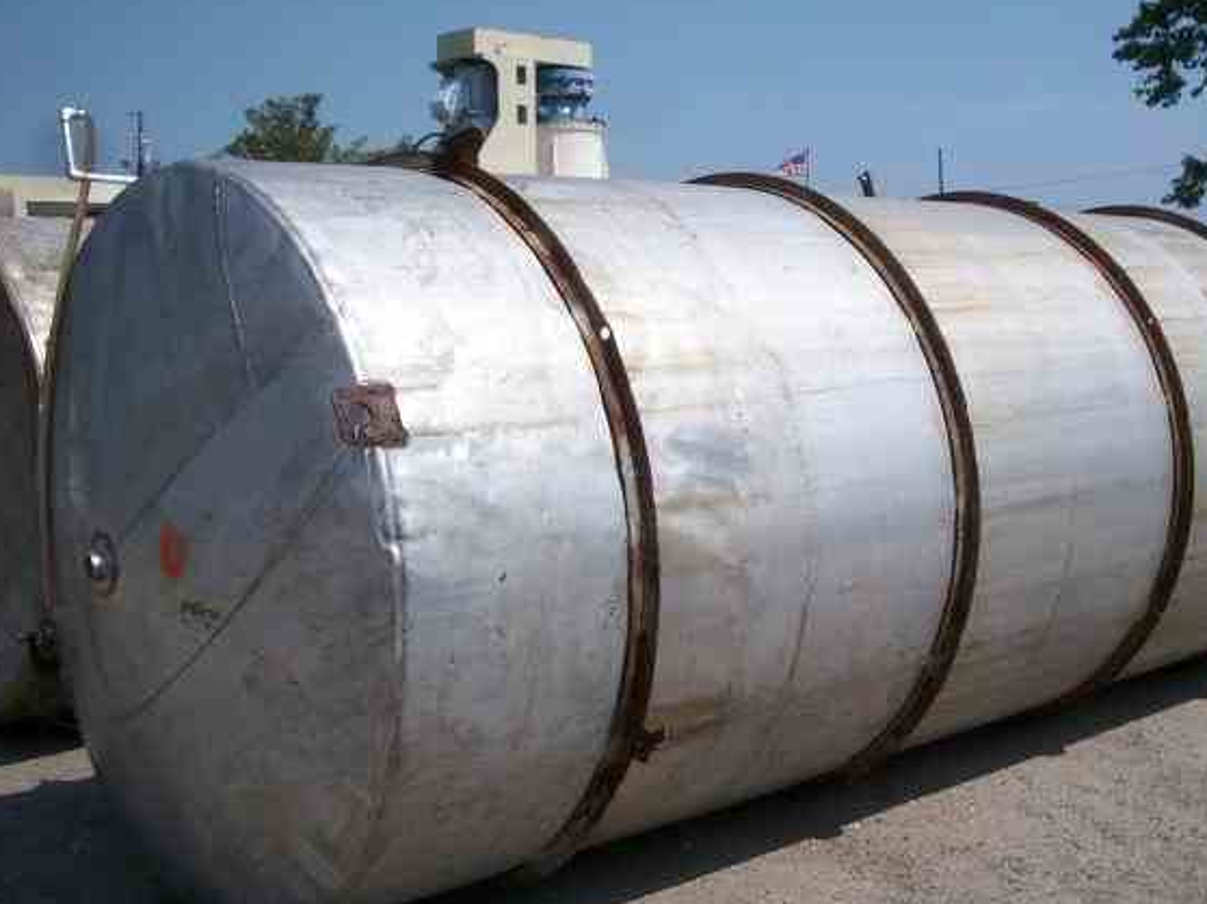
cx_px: 745
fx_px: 1603
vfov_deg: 31.5
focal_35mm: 46
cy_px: 515
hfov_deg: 41.0
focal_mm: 6.3
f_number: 5.6
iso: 80
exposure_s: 1/640
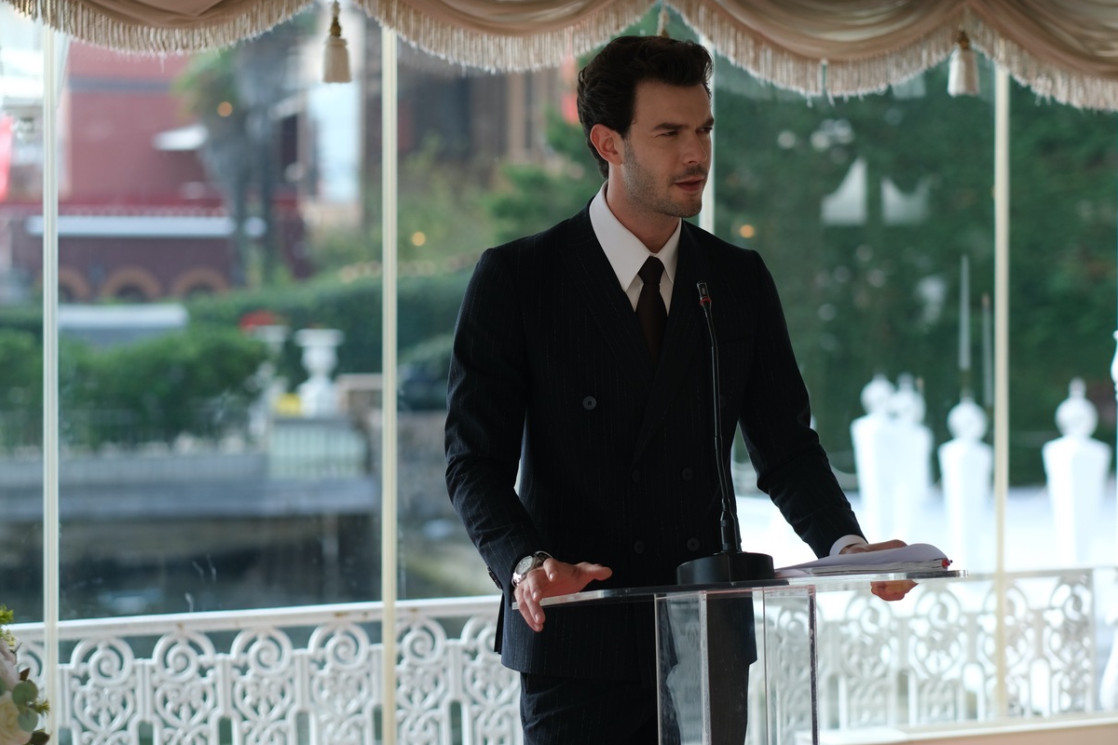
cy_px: 335
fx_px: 3043
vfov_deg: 14.0
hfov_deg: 20.8
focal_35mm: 98
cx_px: 561
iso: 320
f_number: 2
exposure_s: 1/2500
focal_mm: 56
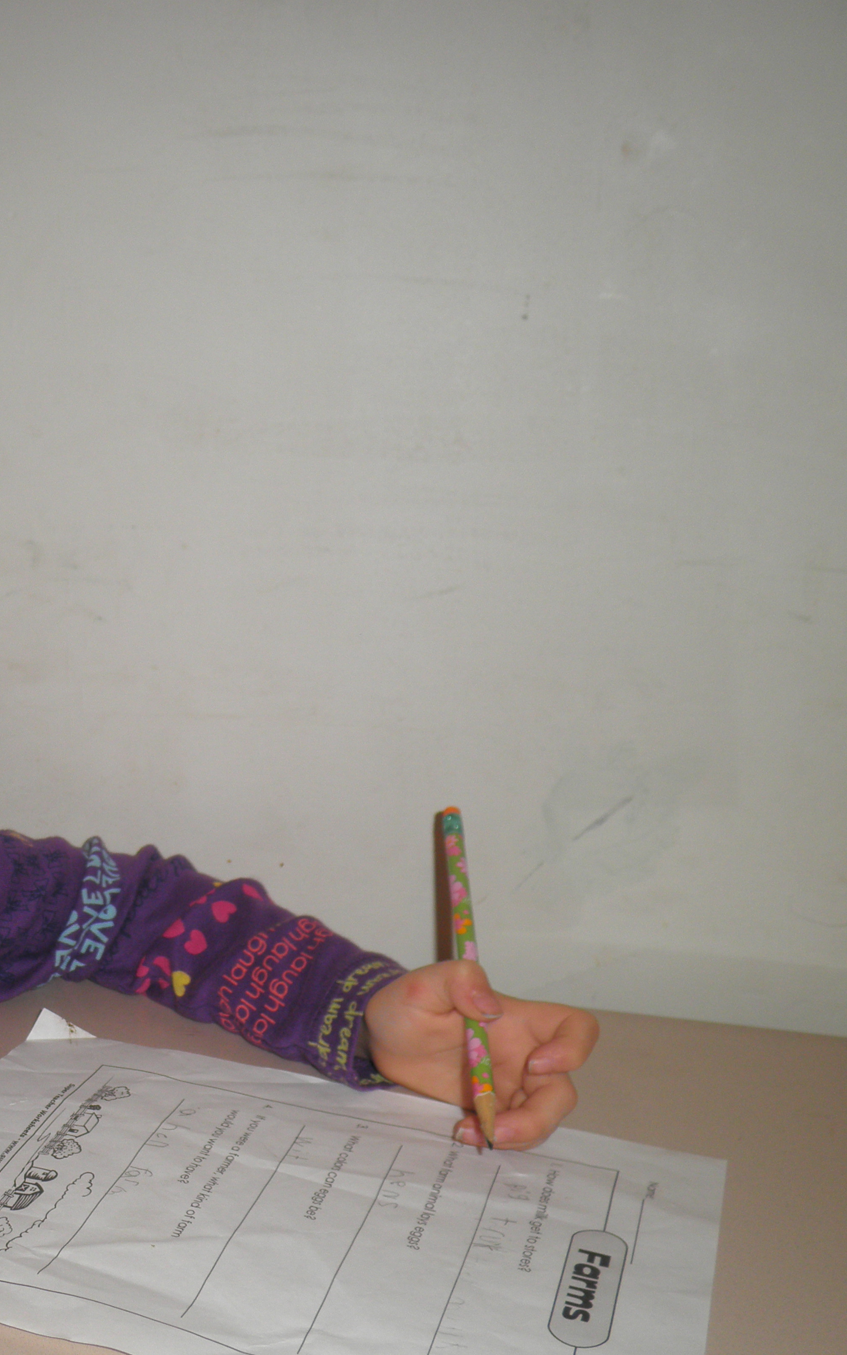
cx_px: -9
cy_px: 680
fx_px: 1625
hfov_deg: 27.5
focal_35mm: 44
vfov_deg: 45.3
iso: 64
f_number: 2.9
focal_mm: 5.5
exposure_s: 1/50
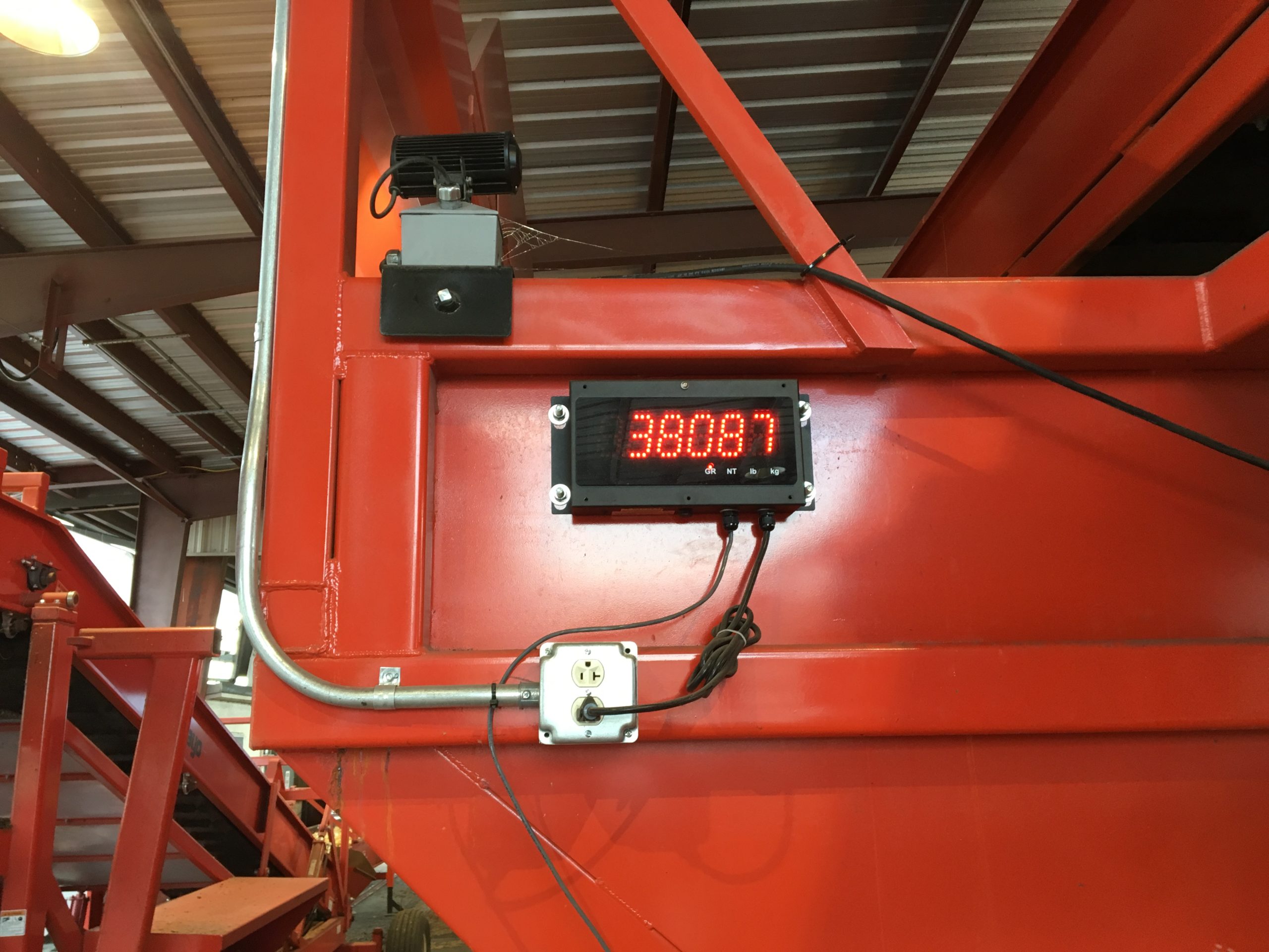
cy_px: 476
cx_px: 634
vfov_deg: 48.2
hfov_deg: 61.7
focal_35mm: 29
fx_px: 1063
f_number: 2.2
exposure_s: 1/30
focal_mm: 4.15
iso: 40
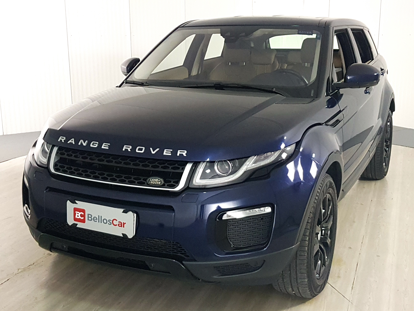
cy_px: 156
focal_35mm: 26
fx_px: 311
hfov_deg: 67.3
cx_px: 207
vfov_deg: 53.1
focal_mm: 4.2
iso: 250
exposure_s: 1/90
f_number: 1.7
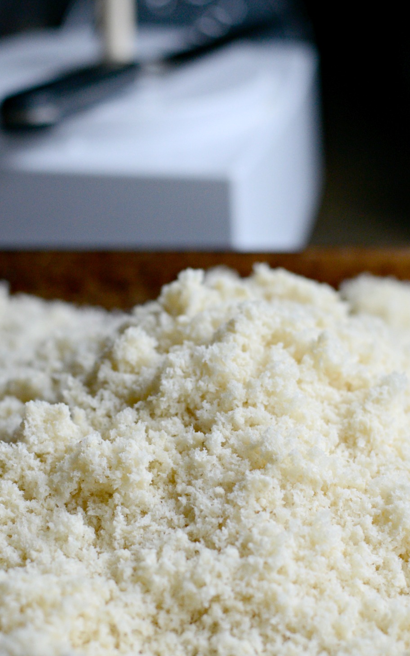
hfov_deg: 16.9
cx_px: 202
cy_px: 486
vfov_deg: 26.5
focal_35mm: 77
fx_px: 1377
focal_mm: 50
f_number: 2.8
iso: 1250
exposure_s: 1/640
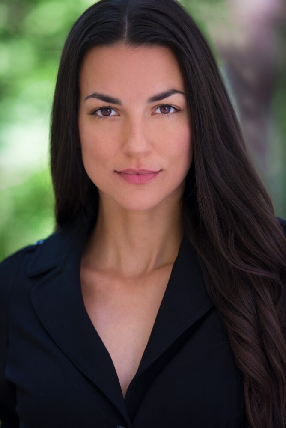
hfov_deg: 7.9
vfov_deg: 11.7
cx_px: 143
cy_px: 214
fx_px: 2082
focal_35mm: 175
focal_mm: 175
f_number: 2.8
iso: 400
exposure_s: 1/200
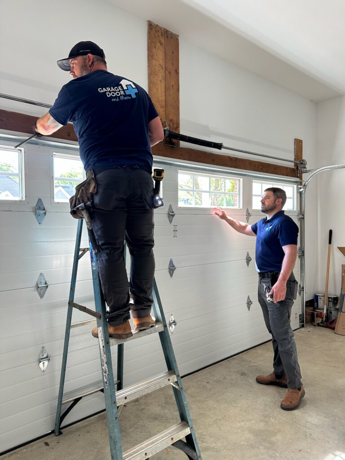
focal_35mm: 24
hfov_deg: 56.8
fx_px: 319
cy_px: 230
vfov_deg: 71.6
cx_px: 172
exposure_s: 1/120
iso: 100
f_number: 1.78
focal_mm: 6.86
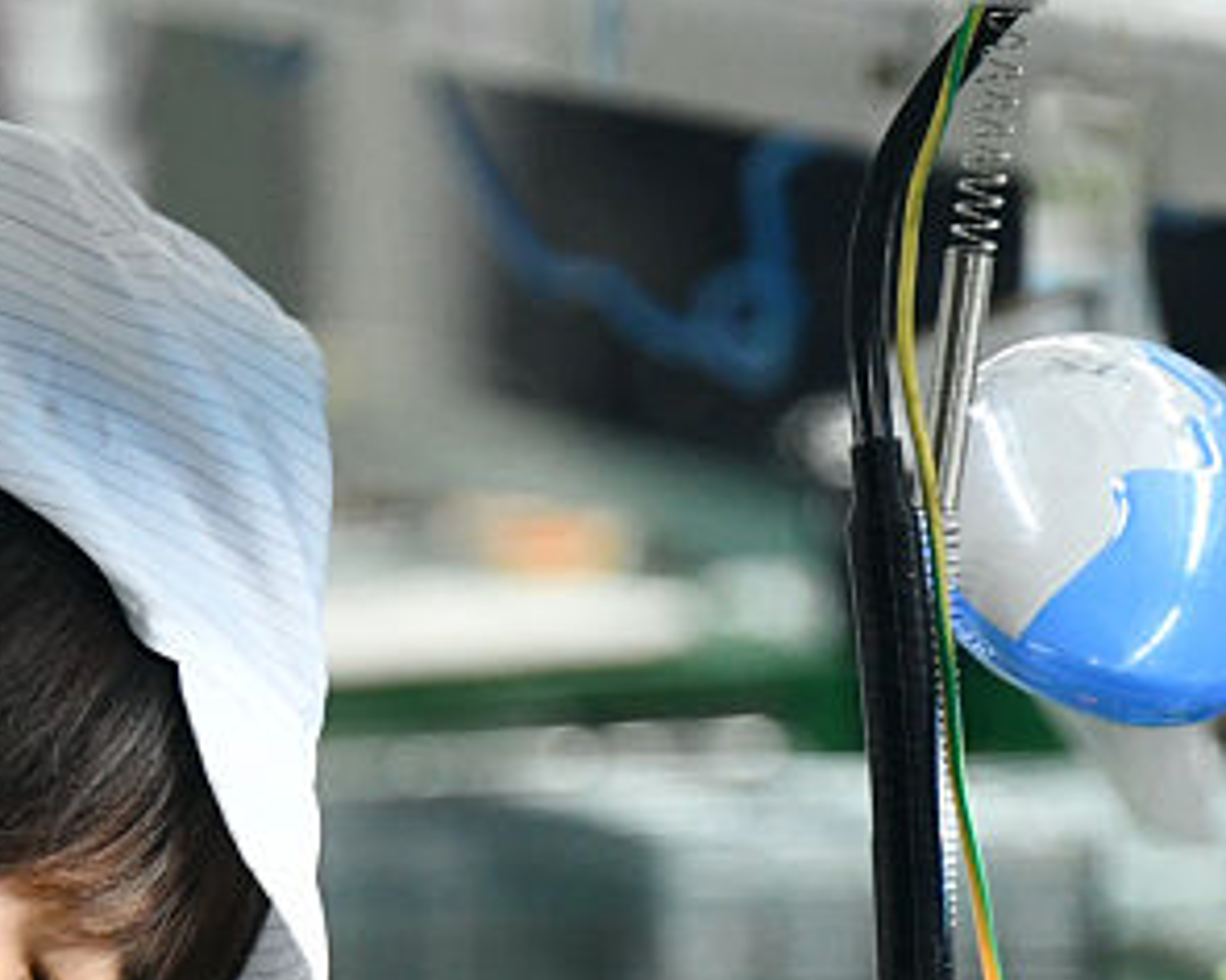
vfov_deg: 1.8
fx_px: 31822
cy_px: 698
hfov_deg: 2.2
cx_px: 66
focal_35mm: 877
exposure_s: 1/80
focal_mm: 230
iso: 2500
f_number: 5.6
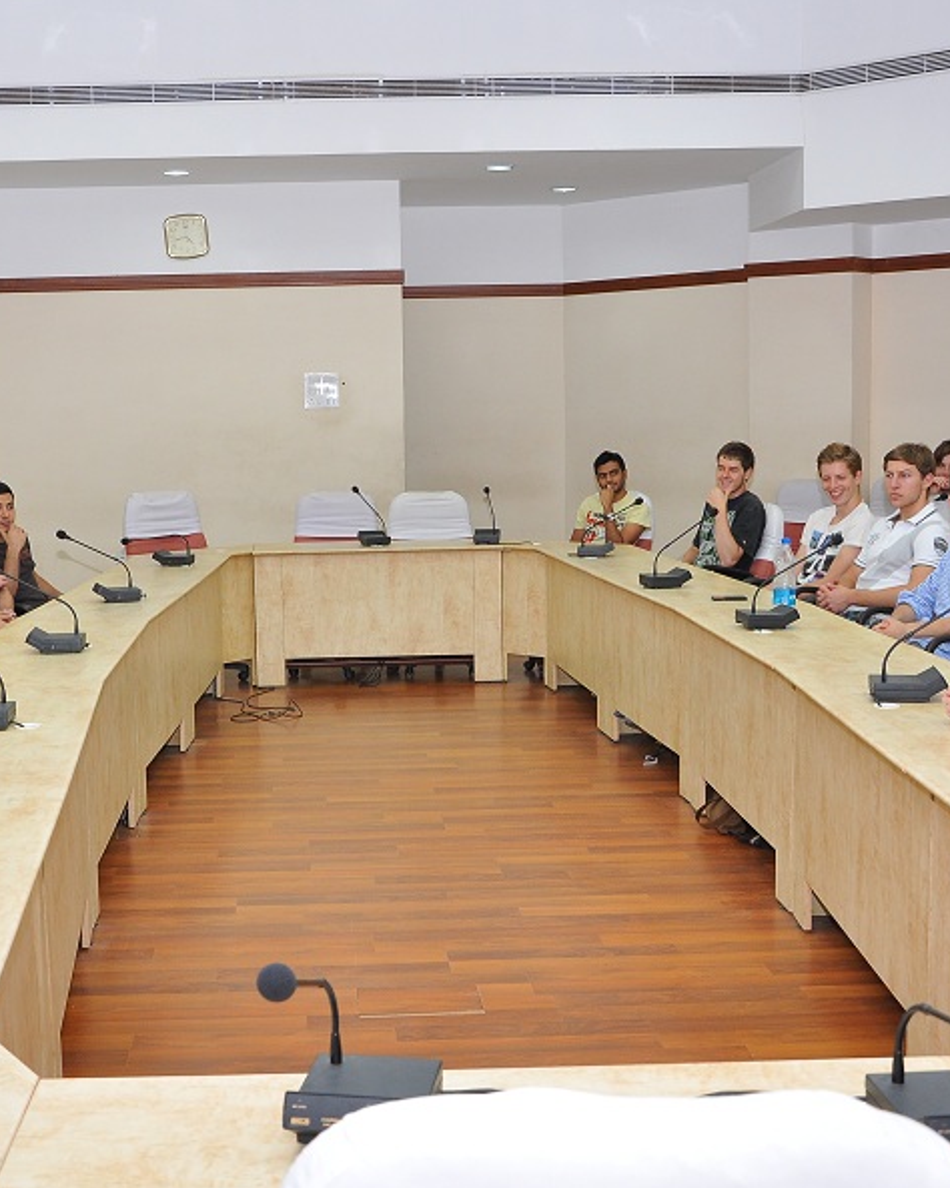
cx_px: 367
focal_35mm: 47
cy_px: 591
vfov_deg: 39.6
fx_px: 1653
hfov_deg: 32.0
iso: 640
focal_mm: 22
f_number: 6.3
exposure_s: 1/100
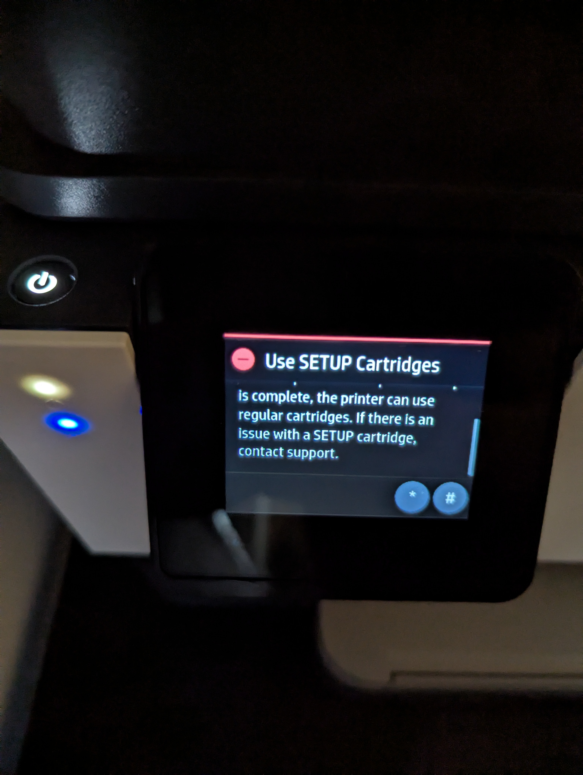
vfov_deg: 71.5
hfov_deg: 56.9
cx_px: 292
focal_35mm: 24
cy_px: 388
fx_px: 538
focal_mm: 6.81
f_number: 1.85
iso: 649
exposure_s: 1/40
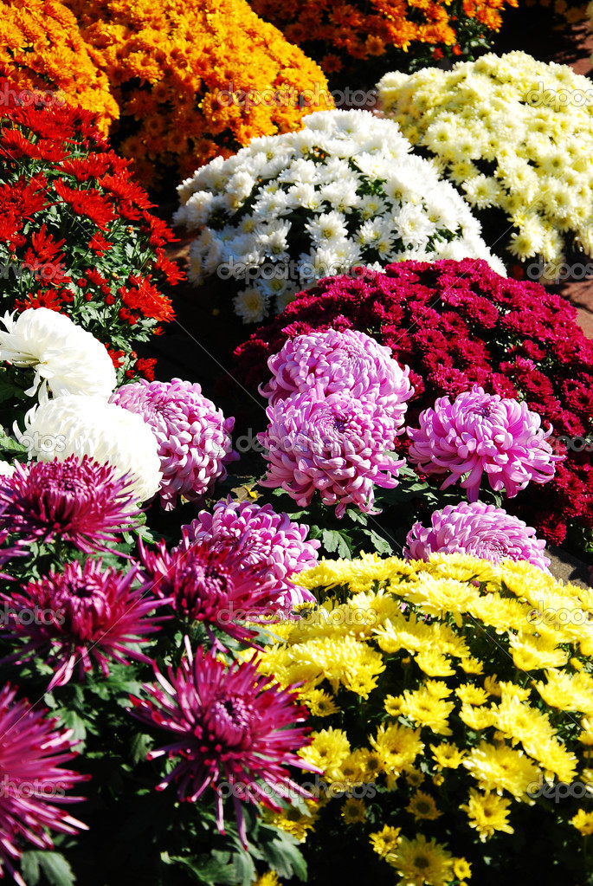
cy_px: 443
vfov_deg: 23.3
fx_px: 2143
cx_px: 296
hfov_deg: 15.8
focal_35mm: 87
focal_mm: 58
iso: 200
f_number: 6.3
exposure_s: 1/500
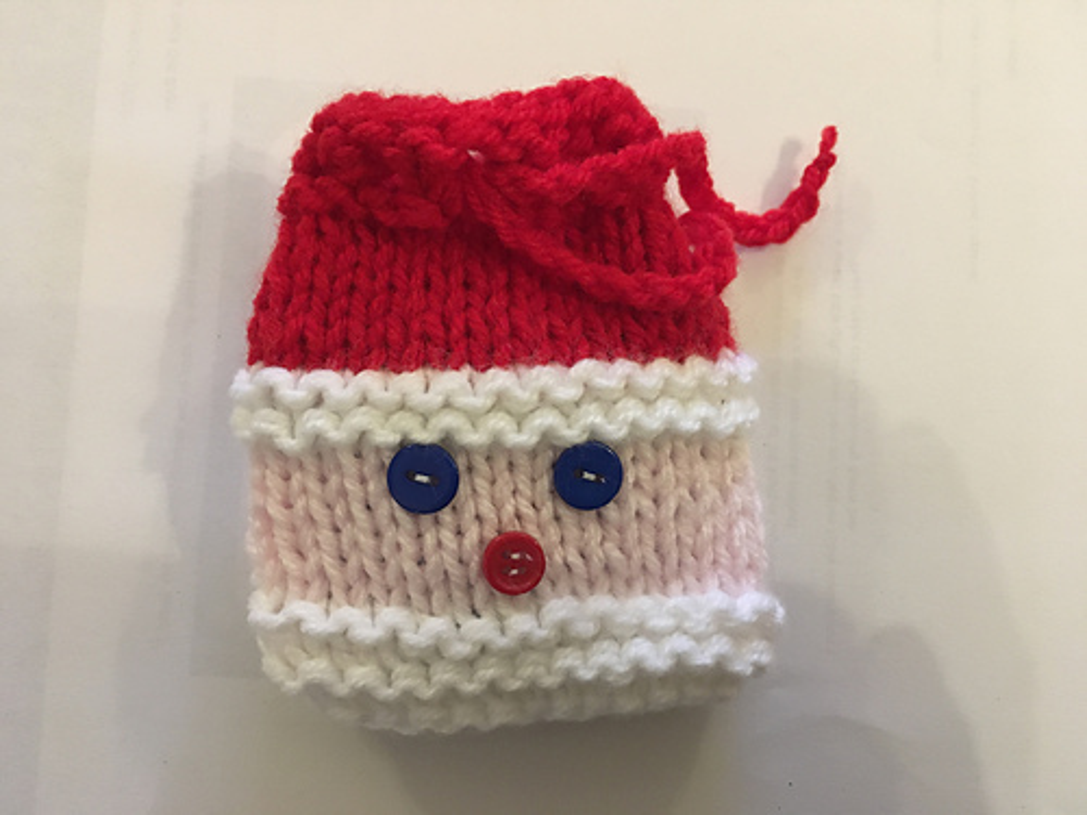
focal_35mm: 29
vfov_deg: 48.2
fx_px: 911
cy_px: 408
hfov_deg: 61.7
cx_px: 544
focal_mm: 4.15
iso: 200
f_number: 2.2
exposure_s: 1/25
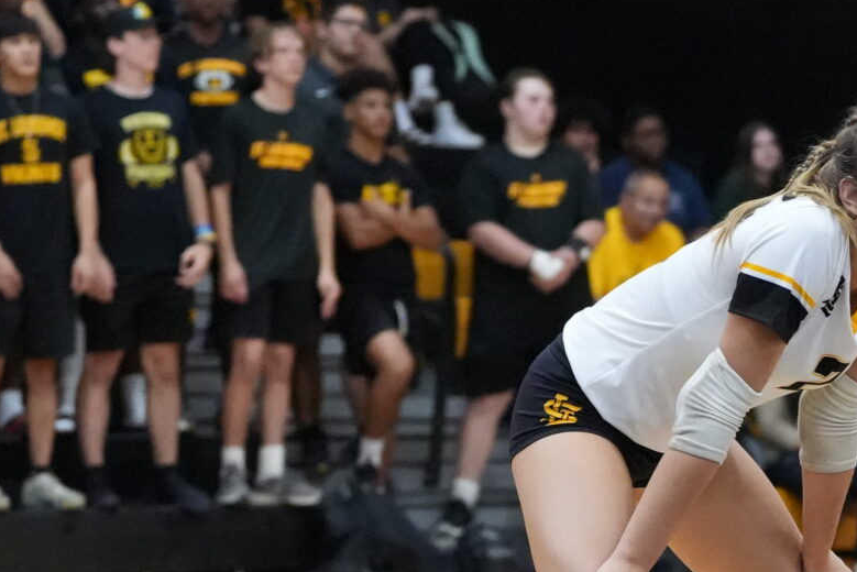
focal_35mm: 230
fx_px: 5477
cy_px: 536
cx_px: 930
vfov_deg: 6.0
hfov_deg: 8.9
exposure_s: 1/1000
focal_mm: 70
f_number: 2.8
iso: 12800
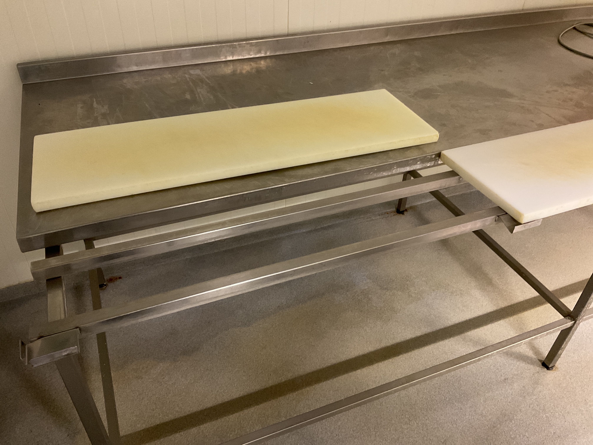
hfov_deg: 61.7
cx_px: 296
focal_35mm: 29
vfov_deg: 48.2
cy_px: 222
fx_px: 497
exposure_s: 1/25
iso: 320
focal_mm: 3
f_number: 1.8
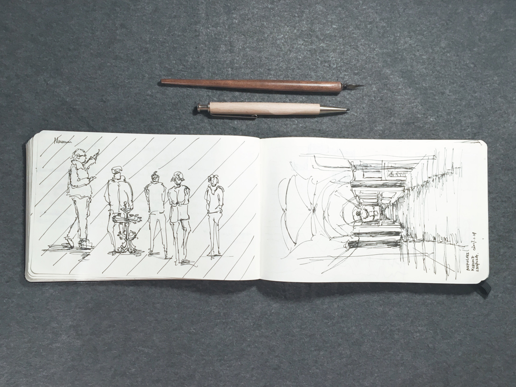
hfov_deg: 61.7
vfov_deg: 48.2
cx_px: 258
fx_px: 432
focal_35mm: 29
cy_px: 194
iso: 50
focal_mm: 4.15
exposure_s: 1/33
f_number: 2.2
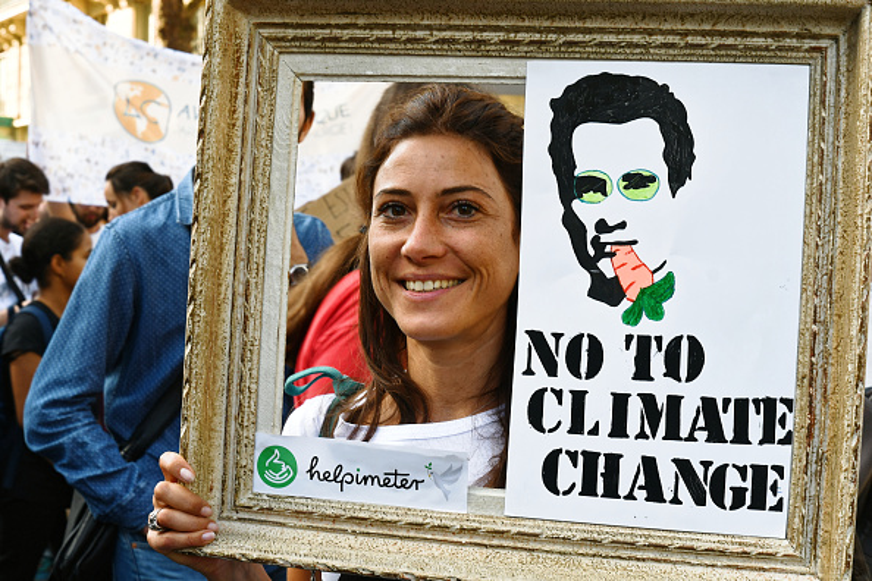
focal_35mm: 60
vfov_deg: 22.6
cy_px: 290
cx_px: 436
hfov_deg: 33.4
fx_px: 1453
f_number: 8
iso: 100
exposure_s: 1/80
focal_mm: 40
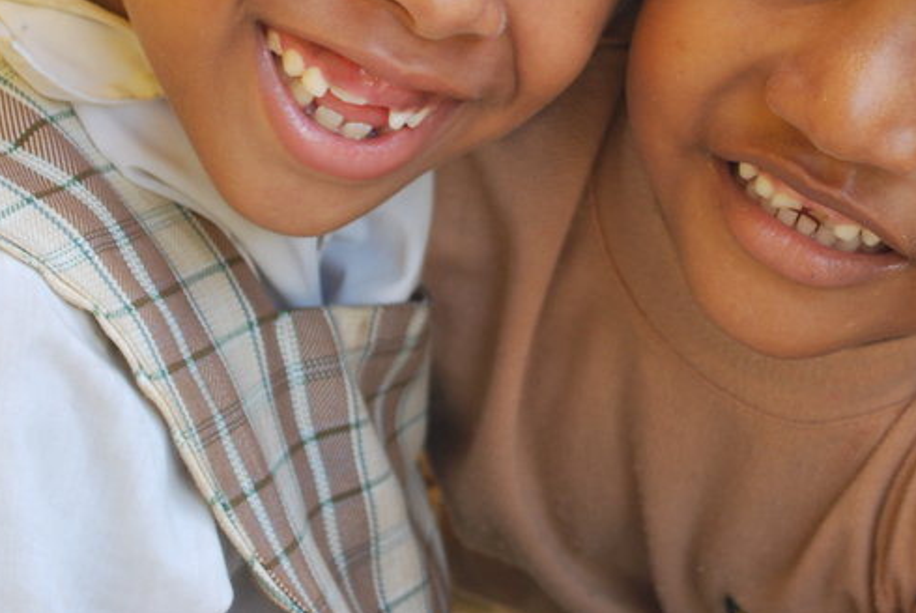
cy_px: -21
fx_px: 3515
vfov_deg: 9.9
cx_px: 662
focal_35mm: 138
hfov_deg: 14.8
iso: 200
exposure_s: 1/50
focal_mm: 44
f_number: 5.3
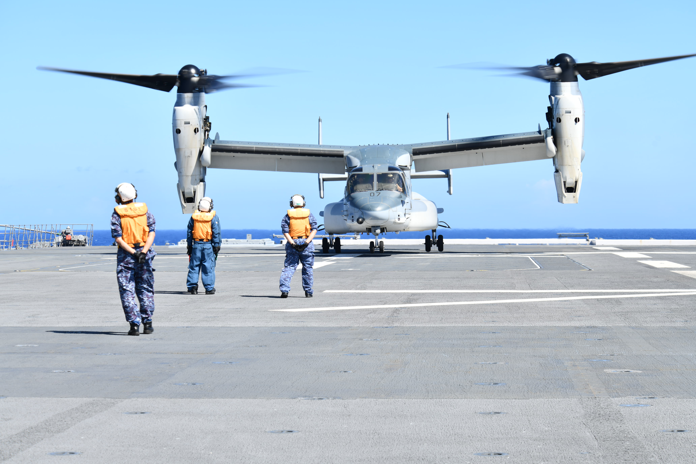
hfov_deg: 19.5
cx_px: 348
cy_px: 232
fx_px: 2030
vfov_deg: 13.0
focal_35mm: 105
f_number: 11
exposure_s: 1/100
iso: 64
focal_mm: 105
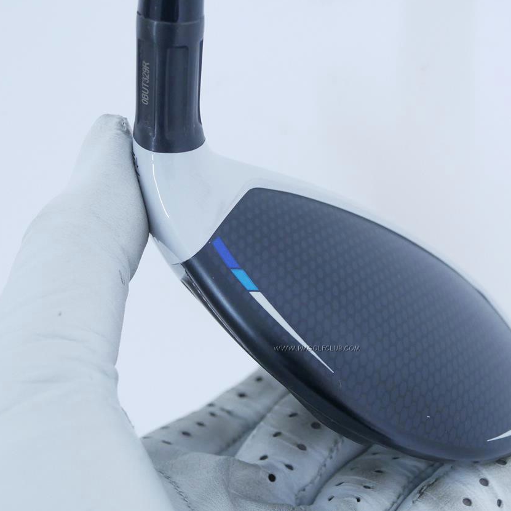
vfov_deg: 25.3
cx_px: 317
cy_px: 293
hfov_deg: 25.3
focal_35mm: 68
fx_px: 1136
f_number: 4.5
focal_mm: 25
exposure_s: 1/60
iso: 1600
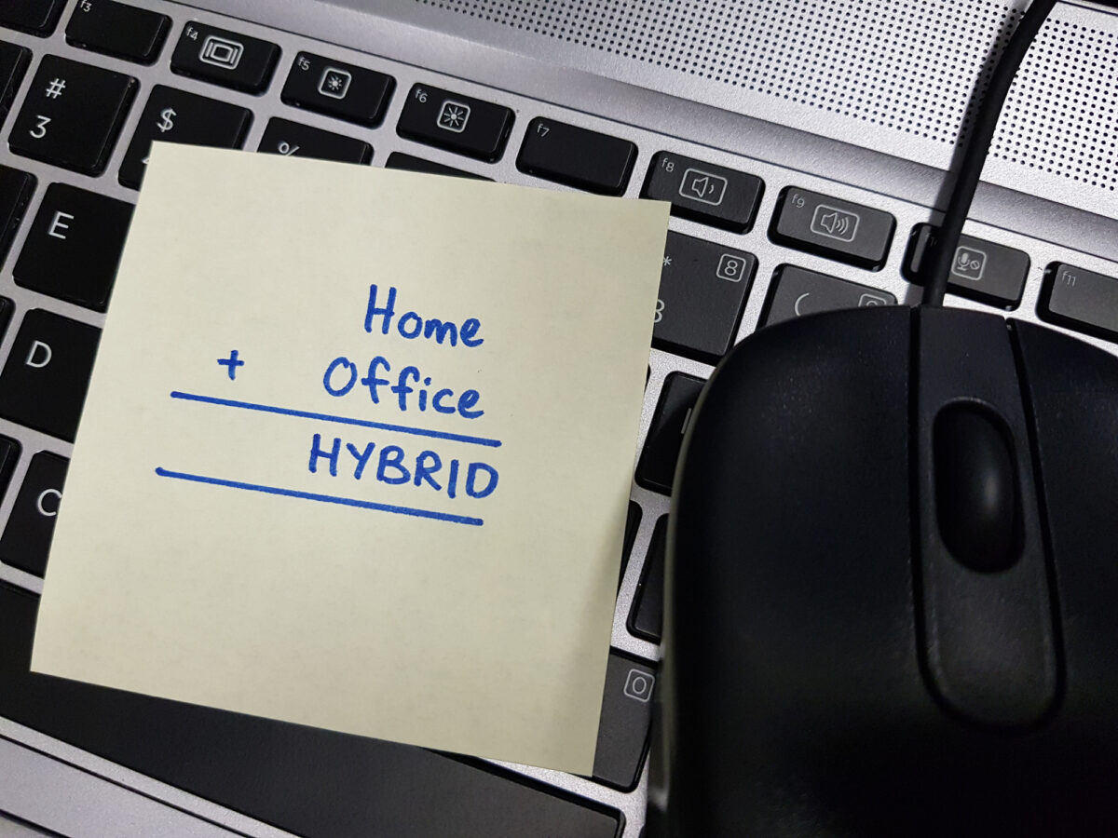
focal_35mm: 26
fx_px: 840
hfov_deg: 67.3
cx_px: 559
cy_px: 419
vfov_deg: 53.1
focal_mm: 4.2
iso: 200
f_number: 1.7
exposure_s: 1/50
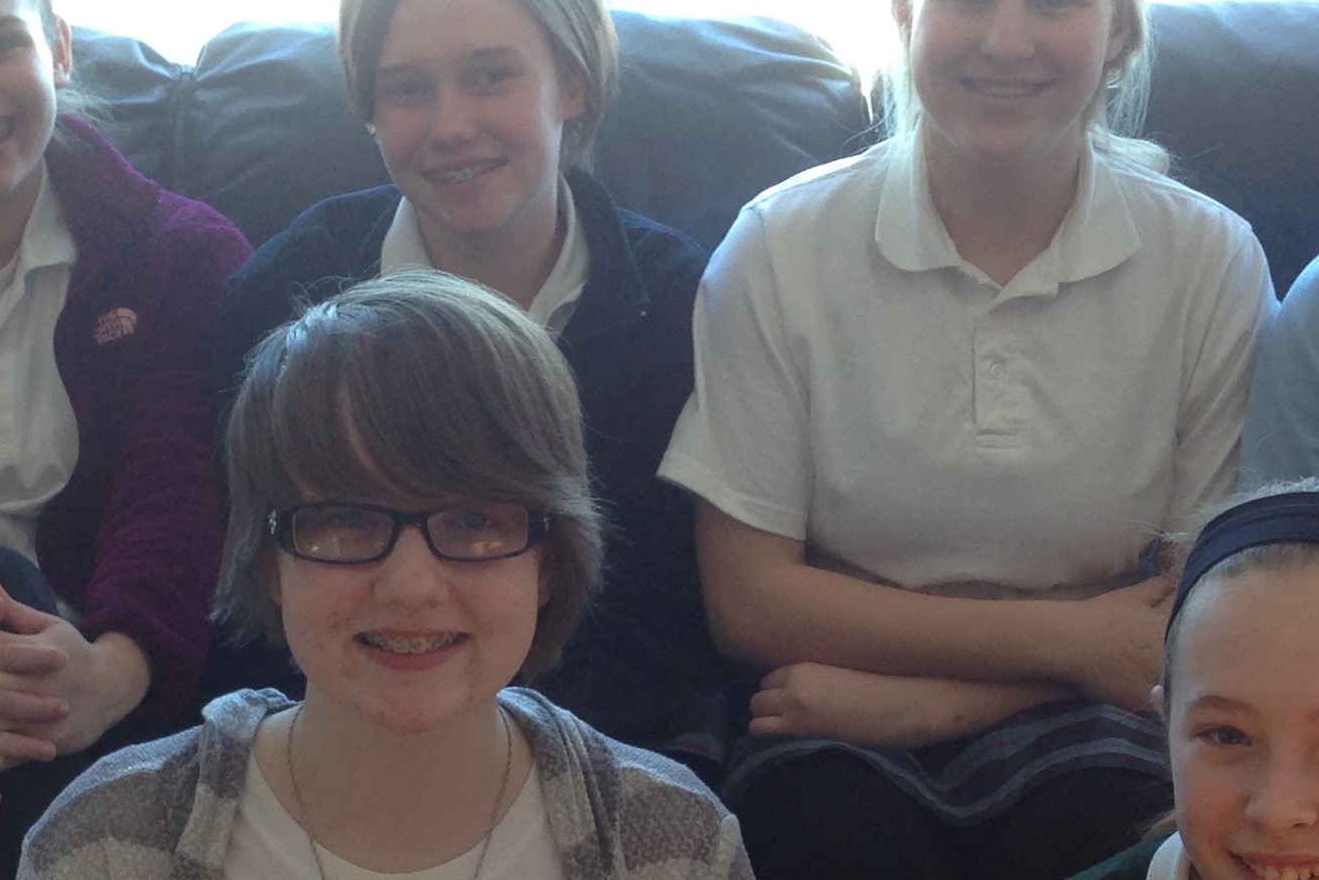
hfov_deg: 23.8
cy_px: 763
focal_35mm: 85
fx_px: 3114
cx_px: 442
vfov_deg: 15.9
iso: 50
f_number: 2.4
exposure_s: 1/40
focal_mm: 4.12
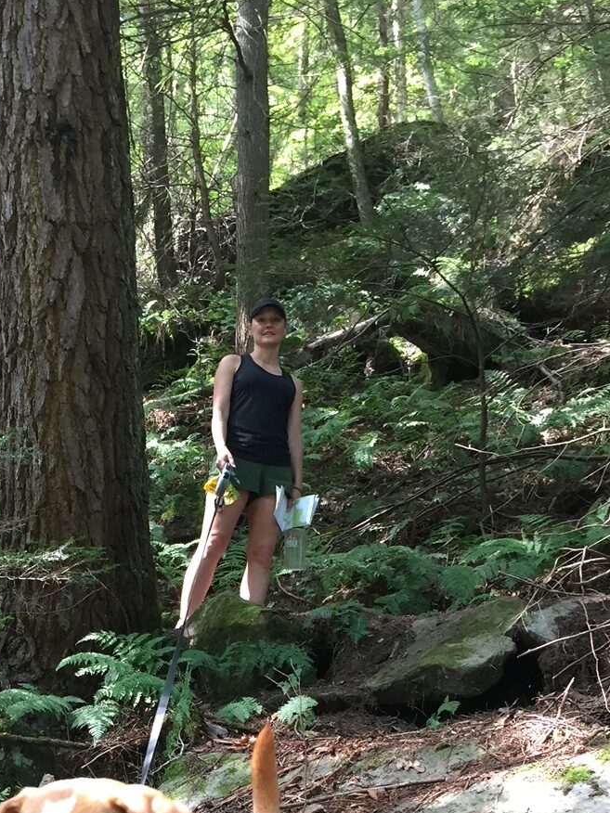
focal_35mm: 54
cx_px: 198
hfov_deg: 26.9
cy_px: 723
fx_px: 1269
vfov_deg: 33.7
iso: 64
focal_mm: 4.15
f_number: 2.2
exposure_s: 1/30
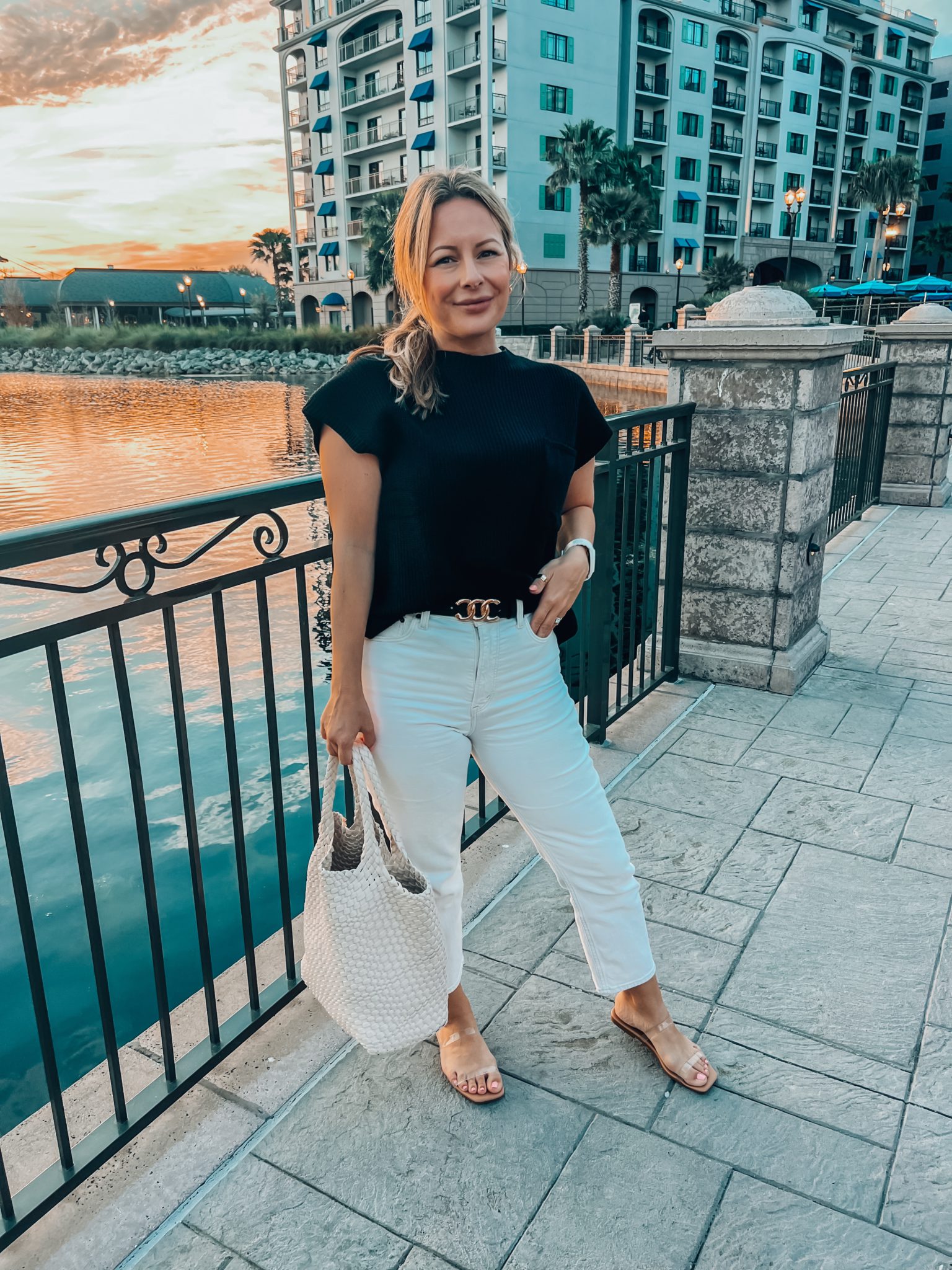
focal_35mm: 26
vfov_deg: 67.3
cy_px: 635
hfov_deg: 53.1
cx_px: 476
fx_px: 953
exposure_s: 1/170
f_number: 1.5
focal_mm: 5.7
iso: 50
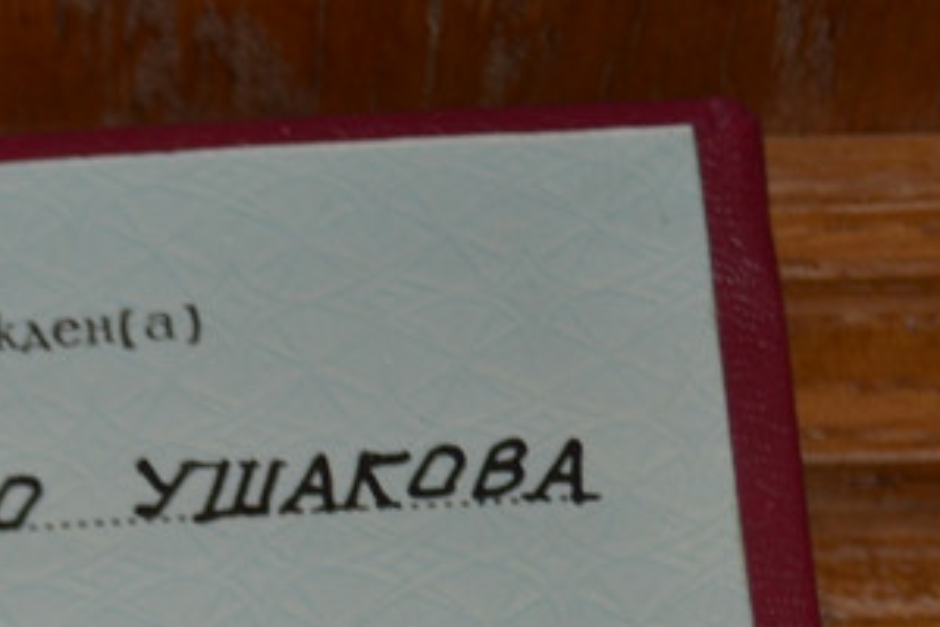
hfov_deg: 11.1
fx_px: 4543
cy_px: 1241
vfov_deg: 7.6
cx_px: -708
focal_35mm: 174
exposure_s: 1/30
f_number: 4.5
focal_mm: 29
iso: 110
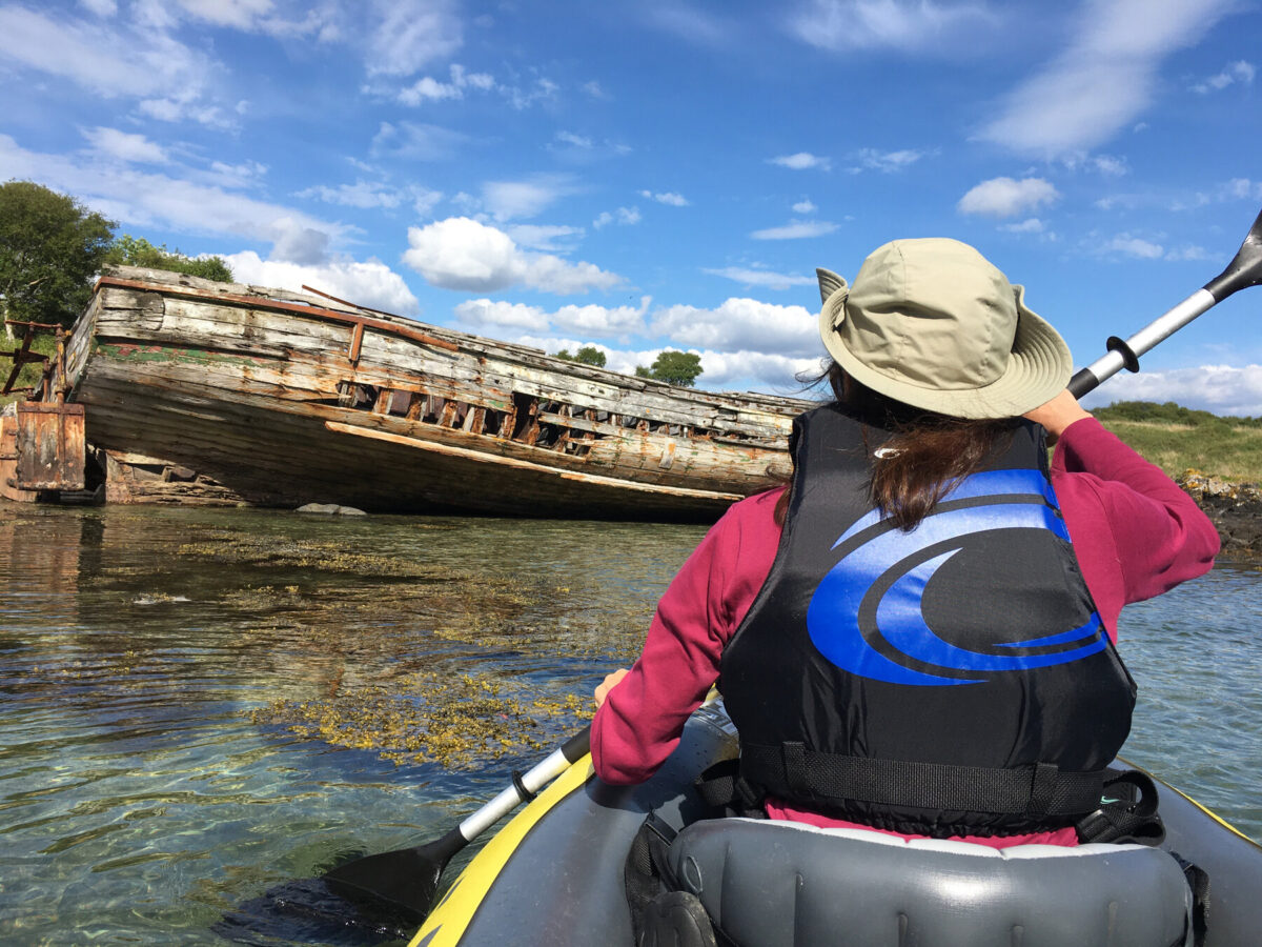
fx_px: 1057
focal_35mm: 29
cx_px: 631
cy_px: 474
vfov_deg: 48.2
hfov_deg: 61.7
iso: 25
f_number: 2.2
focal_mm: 4.15
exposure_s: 1/1603
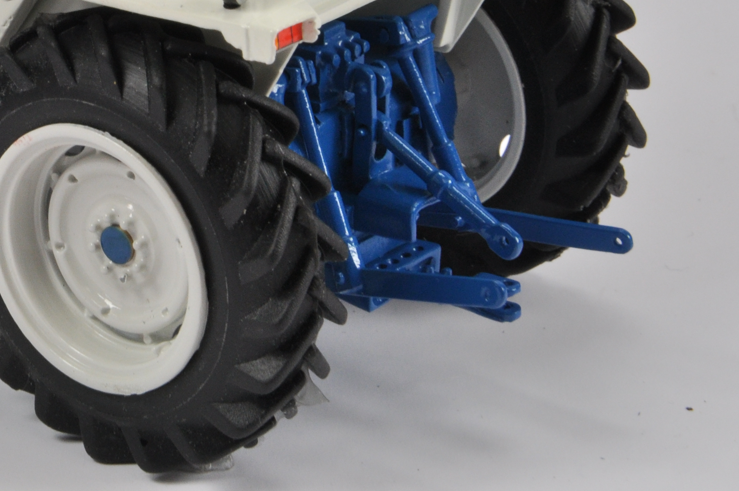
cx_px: 72
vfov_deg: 5.7
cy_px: -54
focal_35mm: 238
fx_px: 4879
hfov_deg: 8.6
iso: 400
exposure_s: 1/50
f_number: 29
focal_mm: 70
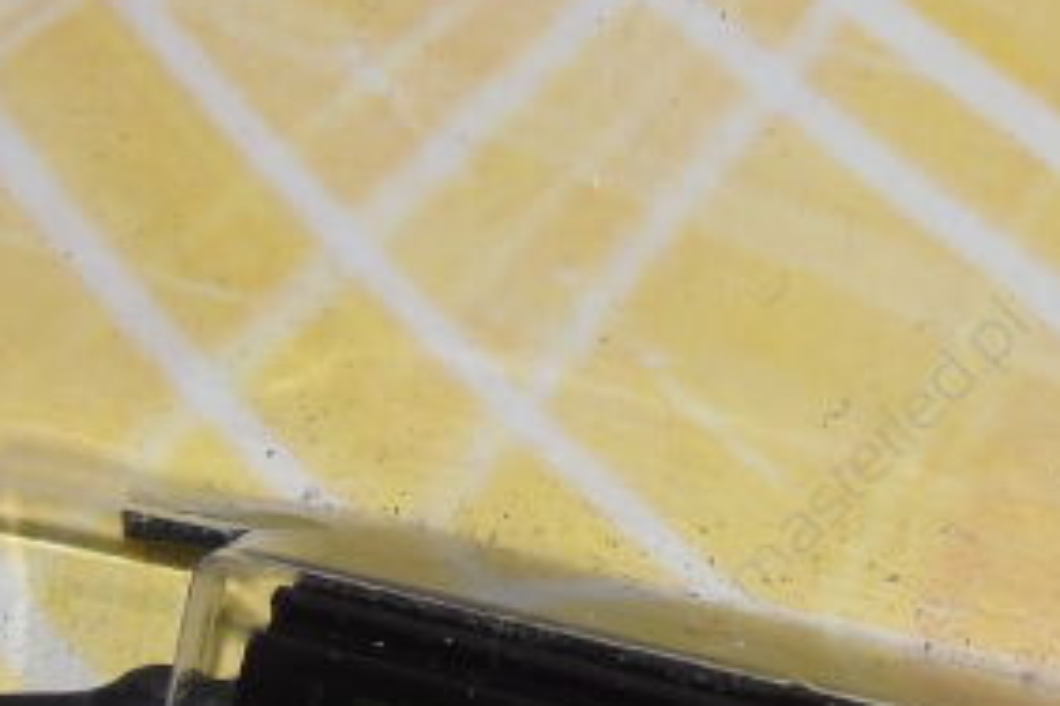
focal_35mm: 302
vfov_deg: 4.6
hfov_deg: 6.8
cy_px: 454
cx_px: 880
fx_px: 8892
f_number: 4.1
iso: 200
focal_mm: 15
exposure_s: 1/60
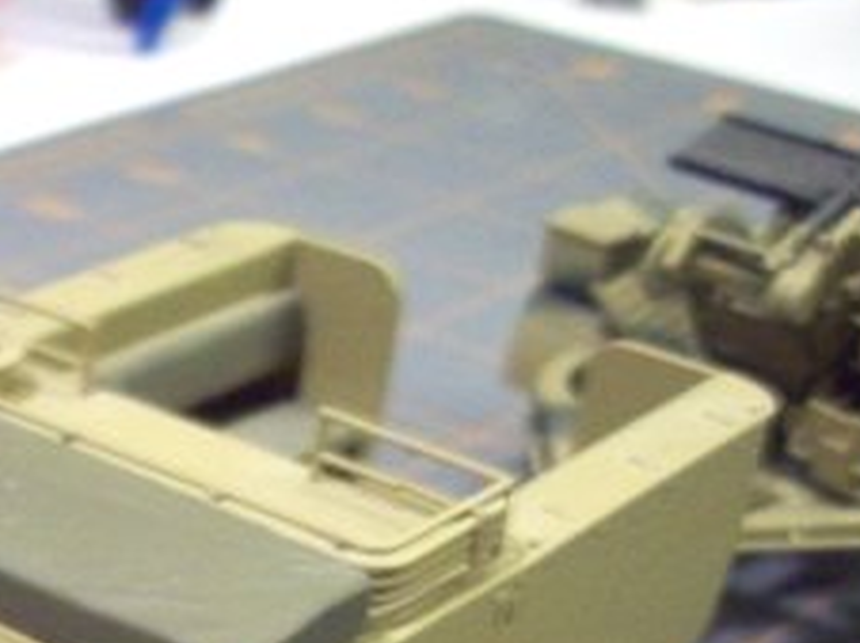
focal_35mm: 105
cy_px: 879
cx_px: -186
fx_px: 2606
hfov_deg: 17.8
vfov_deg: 13.5
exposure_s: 1/5.66
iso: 200
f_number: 2.8
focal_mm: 6.2
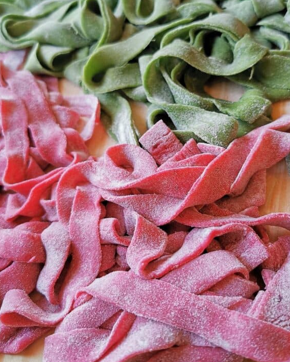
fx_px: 408
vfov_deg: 47.6
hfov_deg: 39.1
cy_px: 141
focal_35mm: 38
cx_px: 152
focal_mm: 5.56
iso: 200
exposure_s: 1/100
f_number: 1.6
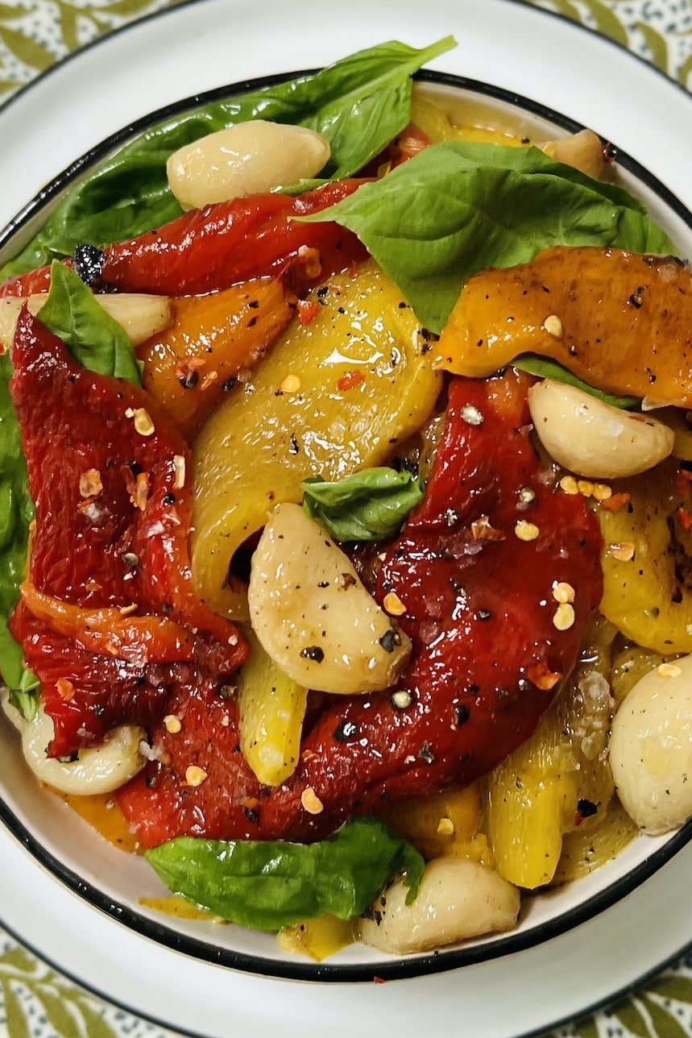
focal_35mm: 28
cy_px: 525
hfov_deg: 46.4
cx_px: 358
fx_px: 807
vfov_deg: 65.5
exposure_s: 1/121
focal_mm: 5.7
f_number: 1.5
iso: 125
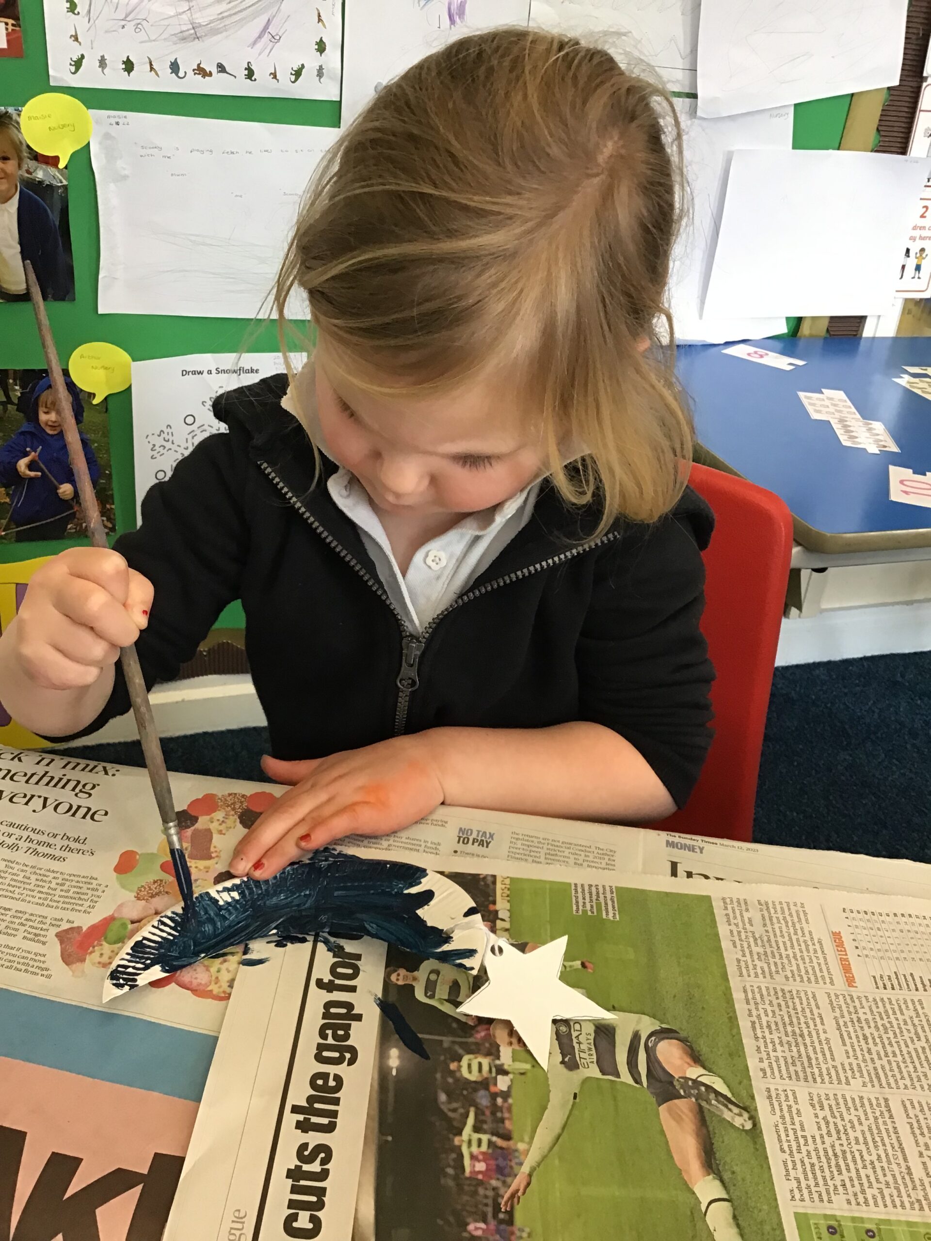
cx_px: 466
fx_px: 1112
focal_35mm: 31
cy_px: 620
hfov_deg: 45.4
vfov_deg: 58.4
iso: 50
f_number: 2.4
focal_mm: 3.3
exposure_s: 1/33
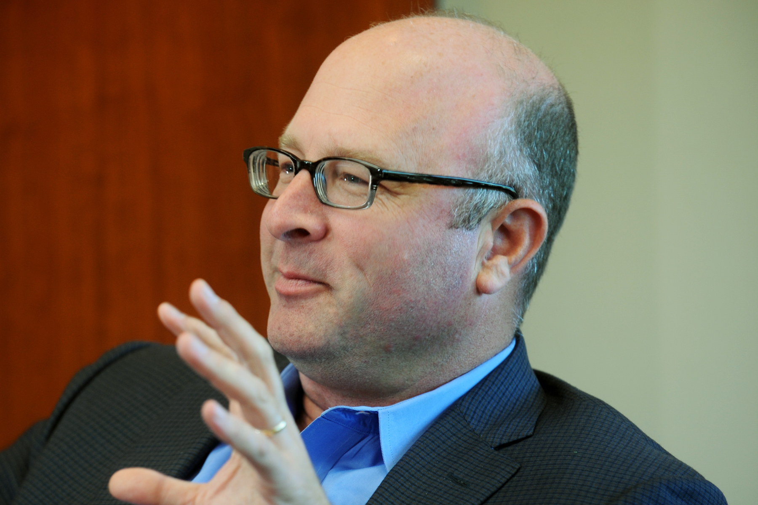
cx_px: 379
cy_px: 252
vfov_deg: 9.8
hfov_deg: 14.7
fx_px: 2948
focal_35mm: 140
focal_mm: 140
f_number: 5.6
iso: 400
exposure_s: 1/40
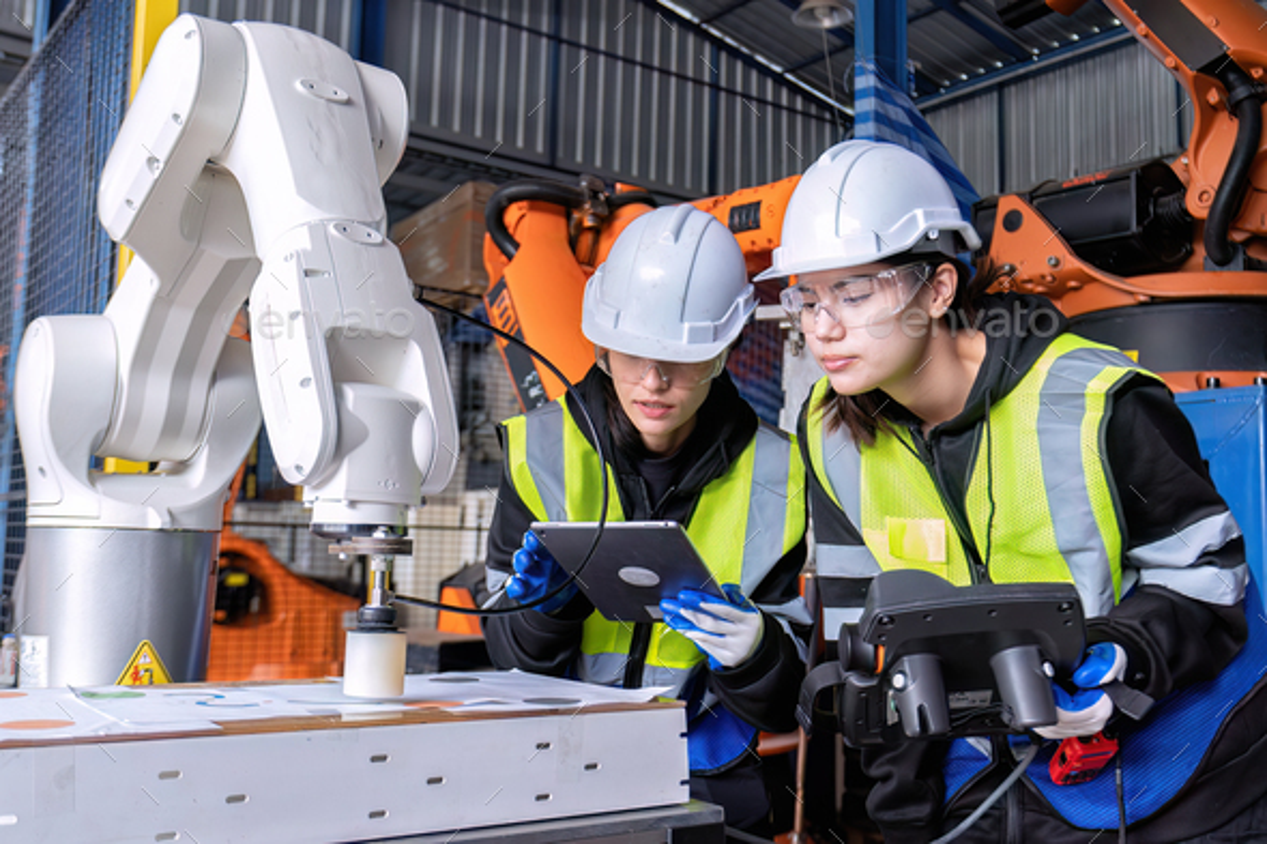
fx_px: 1267
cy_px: 422
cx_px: 634
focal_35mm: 36
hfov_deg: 53.1
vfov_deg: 36.9
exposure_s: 1/160
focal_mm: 24
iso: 400
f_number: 2.8
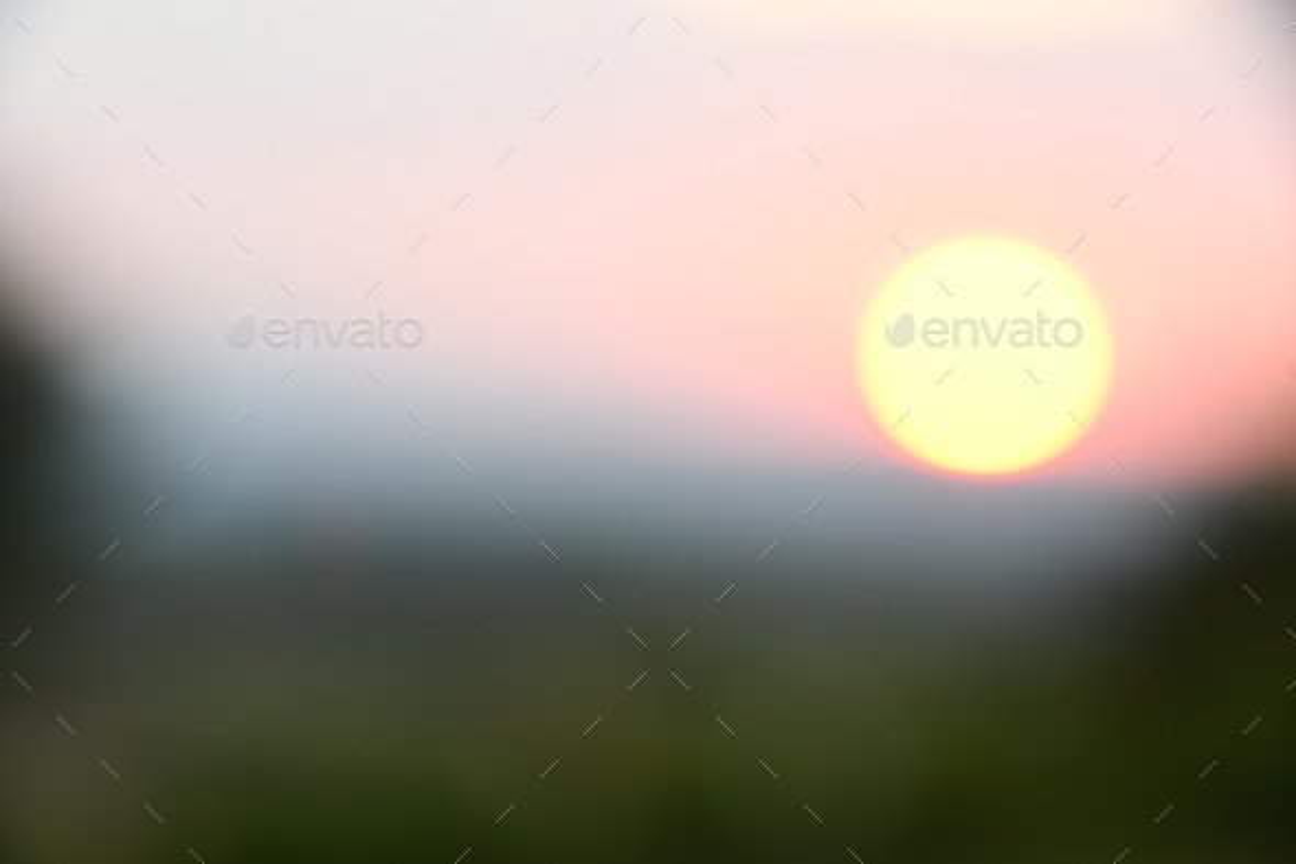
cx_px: 648
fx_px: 5398
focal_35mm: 150
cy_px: 432
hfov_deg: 13.7
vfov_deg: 9.1
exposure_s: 1/50
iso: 250
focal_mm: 100
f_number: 5.6
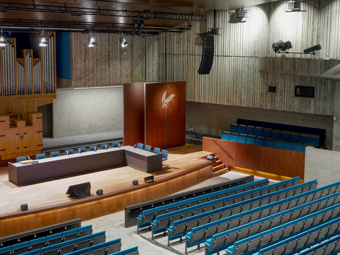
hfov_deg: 44.8
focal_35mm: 42
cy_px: 128
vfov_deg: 34.3
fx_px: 412
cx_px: 170
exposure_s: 1/1.25
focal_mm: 21
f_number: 2.8
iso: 320
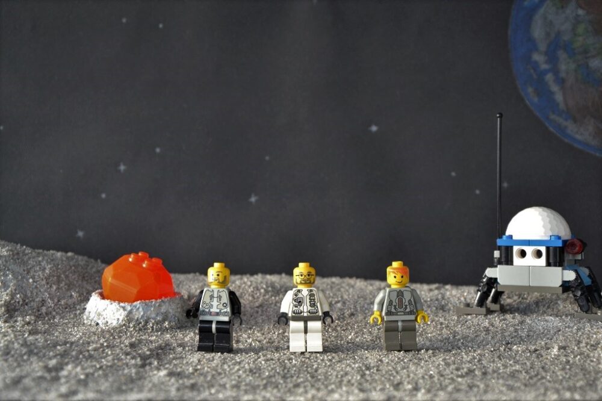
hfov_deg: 19.5
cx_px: 301
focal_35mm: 105
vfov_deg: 13.0
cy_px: 200
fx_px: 1755
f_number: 7.1
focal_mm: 70
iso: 400
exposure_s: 1/25
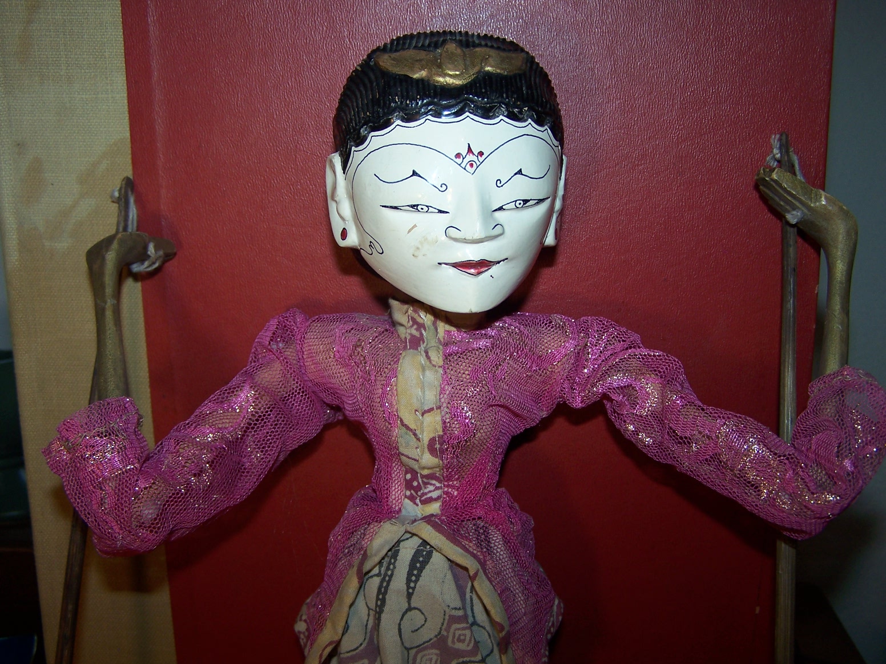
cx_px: 443
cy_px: 332
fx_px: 973
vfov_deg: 37.7
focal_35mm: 38
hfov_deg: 49.0
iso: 80
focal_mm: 6.3
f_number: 2.8
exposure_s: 1/60
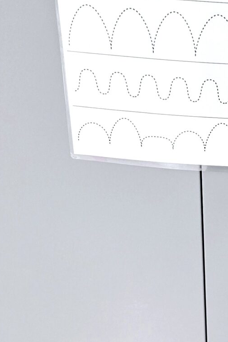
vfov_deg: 23.1
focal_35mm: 81
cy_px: 403
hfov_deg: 16.6
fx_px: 769
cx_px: 213
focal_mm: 6.3
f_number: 1.7
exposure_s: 1/120
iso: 500
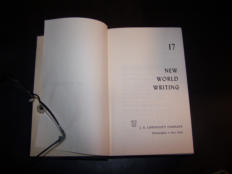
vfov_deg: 37.7
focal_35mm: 38
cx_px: 116
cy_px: 87
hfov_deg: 49.0
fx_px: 255
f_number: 2.8
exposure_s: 1/50
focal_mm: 6.3
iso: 140
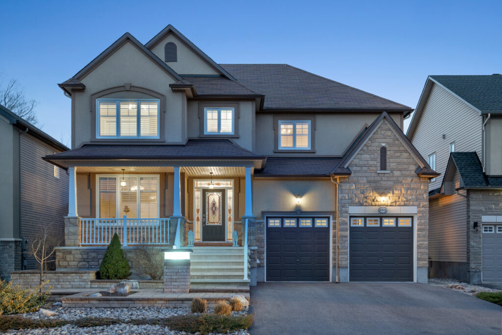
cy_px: 168
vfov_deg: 31.9
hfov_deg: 46.4
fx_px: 586
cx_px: 251
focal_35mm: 42
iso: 800
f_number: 8
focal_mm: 42
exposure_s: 1/2
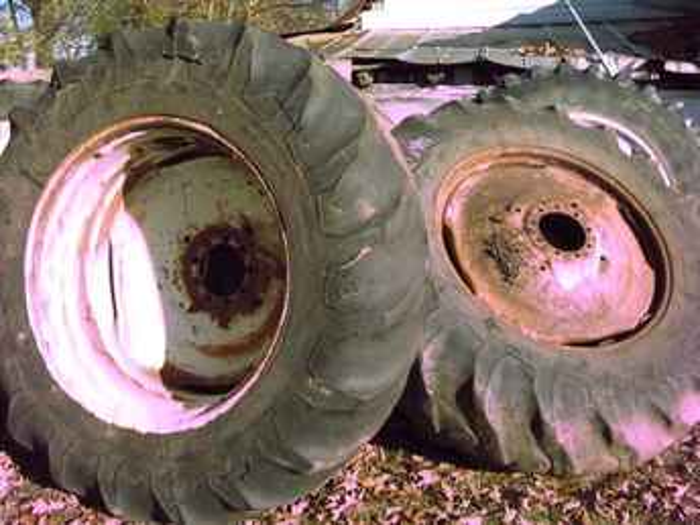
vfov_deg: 37.7
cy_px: 262
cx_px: 350
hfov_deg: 49.0
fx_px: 768
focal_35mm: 38
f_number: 4.3
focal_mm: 6.2
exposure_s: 1/320
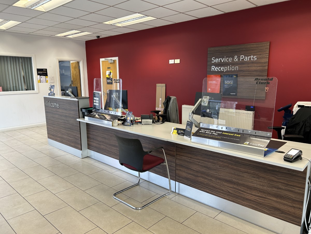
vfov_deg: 53.1
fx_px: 234
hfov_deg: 67.3
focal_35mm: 26
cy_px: 117
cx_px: 156
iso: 80
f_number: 1.5
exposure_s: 1/100
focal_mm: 5.7
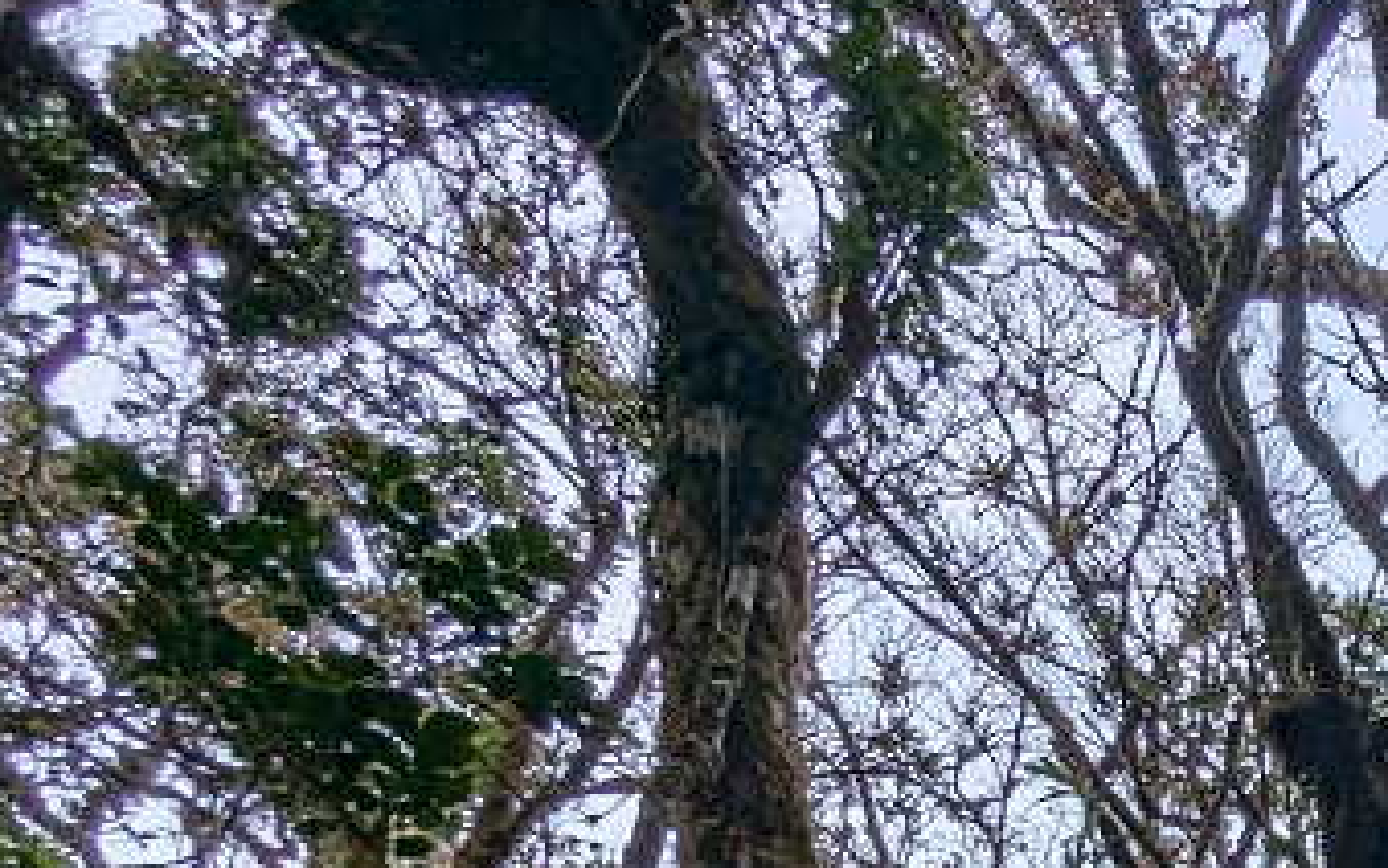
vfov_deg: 21.2
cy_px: 1347
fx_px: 1892
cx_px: 1744
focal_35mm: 50
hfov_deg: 32.0
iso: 72
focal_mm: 2.35
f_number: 2.2
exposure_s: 1/60
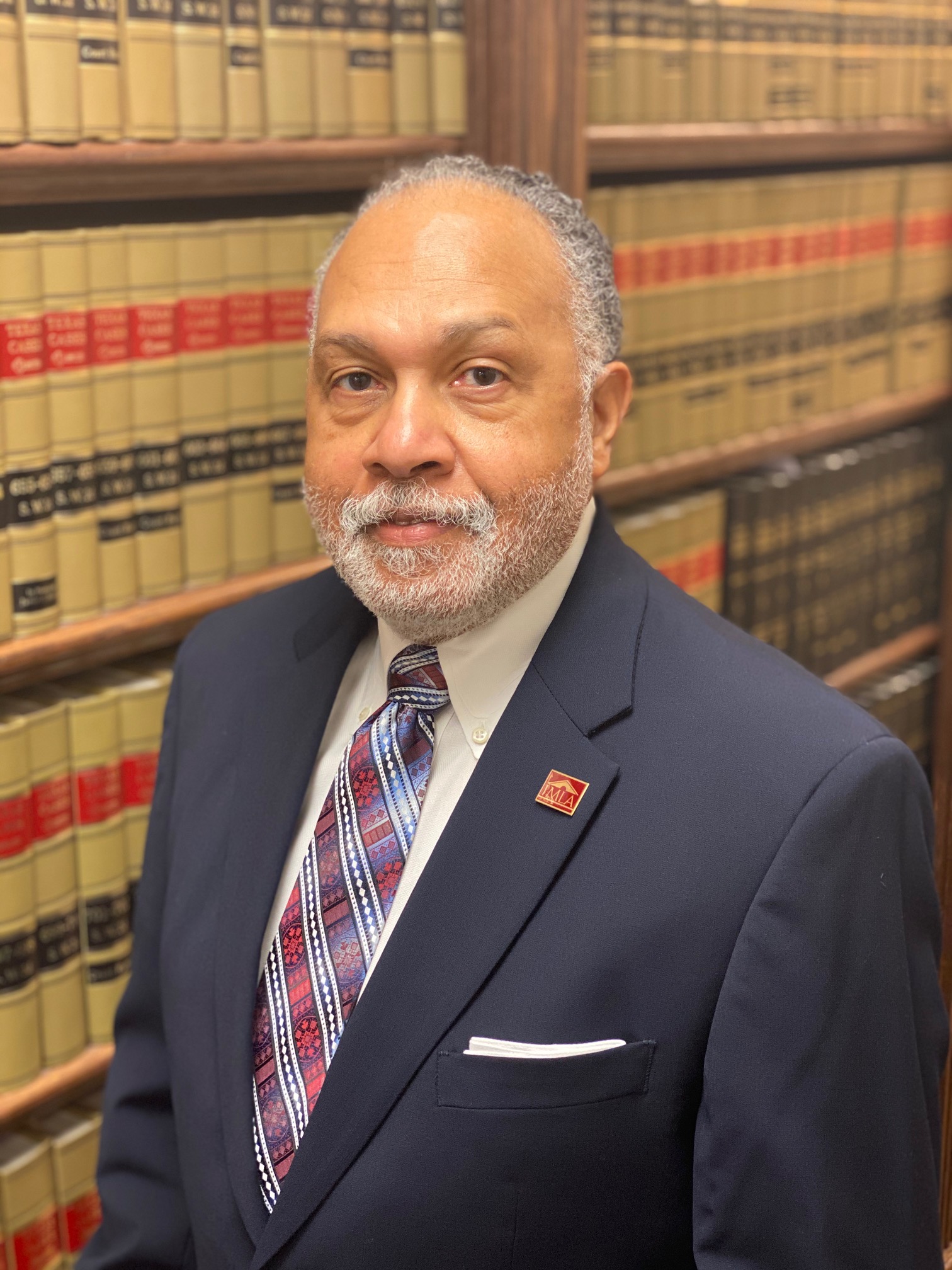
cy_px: 635
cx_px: 476
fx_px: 1907
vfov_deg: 36.8
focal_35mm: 52
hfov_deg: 28.0
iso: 125
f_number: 2
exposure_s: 1/40
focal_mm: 6
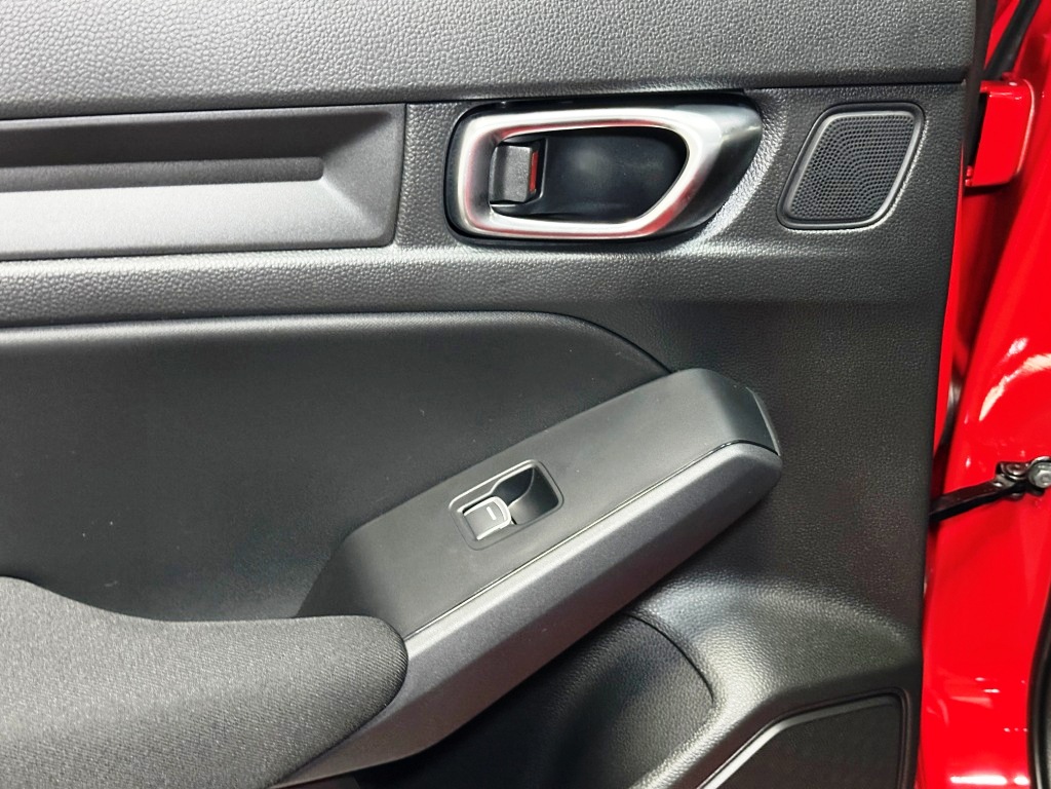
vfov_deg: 30.3
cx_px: 526
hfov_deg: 39.7
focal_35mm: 48
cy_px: 394
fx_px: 1457
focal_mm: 6.86
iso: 640
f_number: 1.78
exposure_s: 1/30
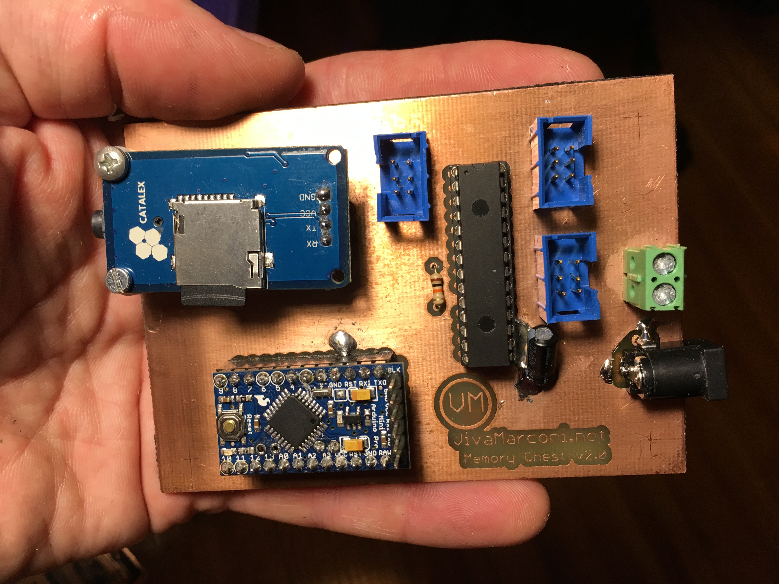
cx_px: 390
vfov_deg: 48.2
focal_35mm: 29
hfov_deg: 61.7
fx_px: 653
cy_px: 292
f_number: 2.2
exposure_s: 1/30
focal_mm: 4.15
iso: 32
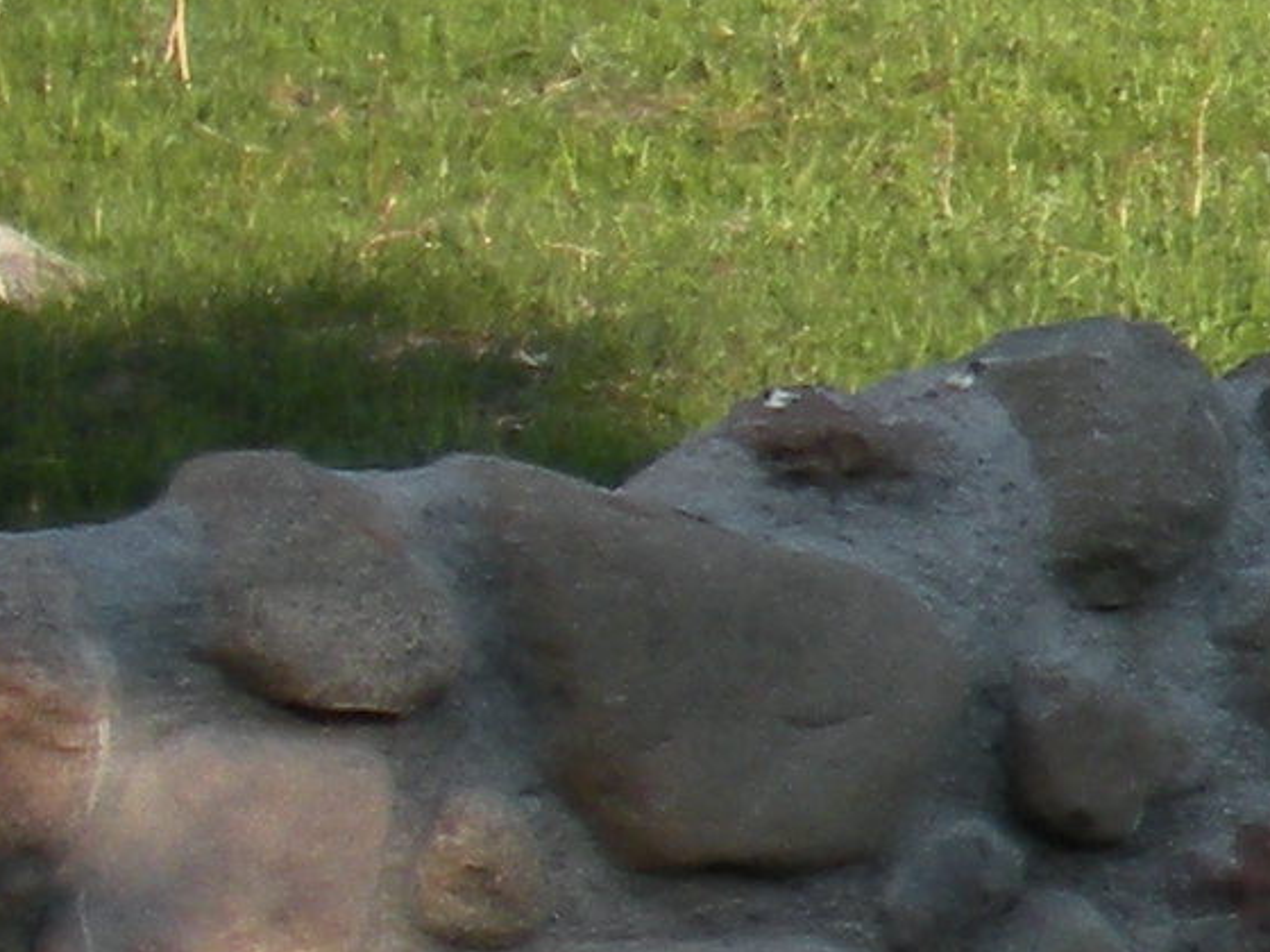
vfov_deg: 6.5
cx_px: 4075
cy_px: 304
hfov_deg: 7.4
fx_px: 8365
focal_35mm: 228
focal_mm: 6.3
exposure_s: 1/470
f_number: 3.5
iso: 64
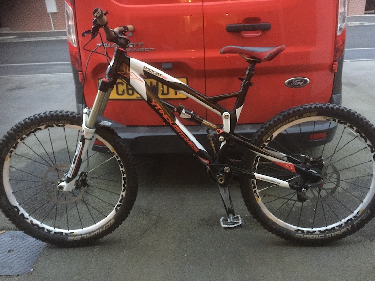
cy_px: 138
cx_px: 193
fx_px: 325
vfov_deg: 46.8
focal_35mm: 30
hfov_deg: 59.9
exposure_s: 1/17
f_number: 2.2
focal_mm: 4.15
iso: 500
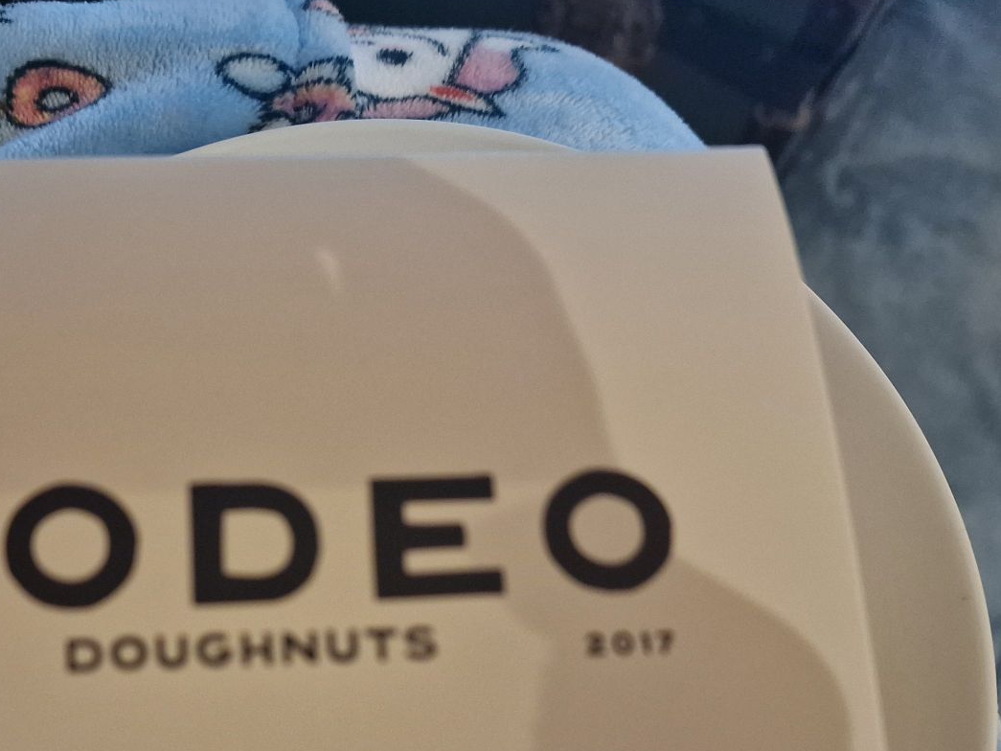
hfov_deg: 42.1
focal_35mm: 44
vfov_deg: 31.6
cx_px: 292
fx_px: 1273
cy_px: 649
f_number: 1.8
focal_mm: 6.4
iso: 640
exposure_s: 1/24
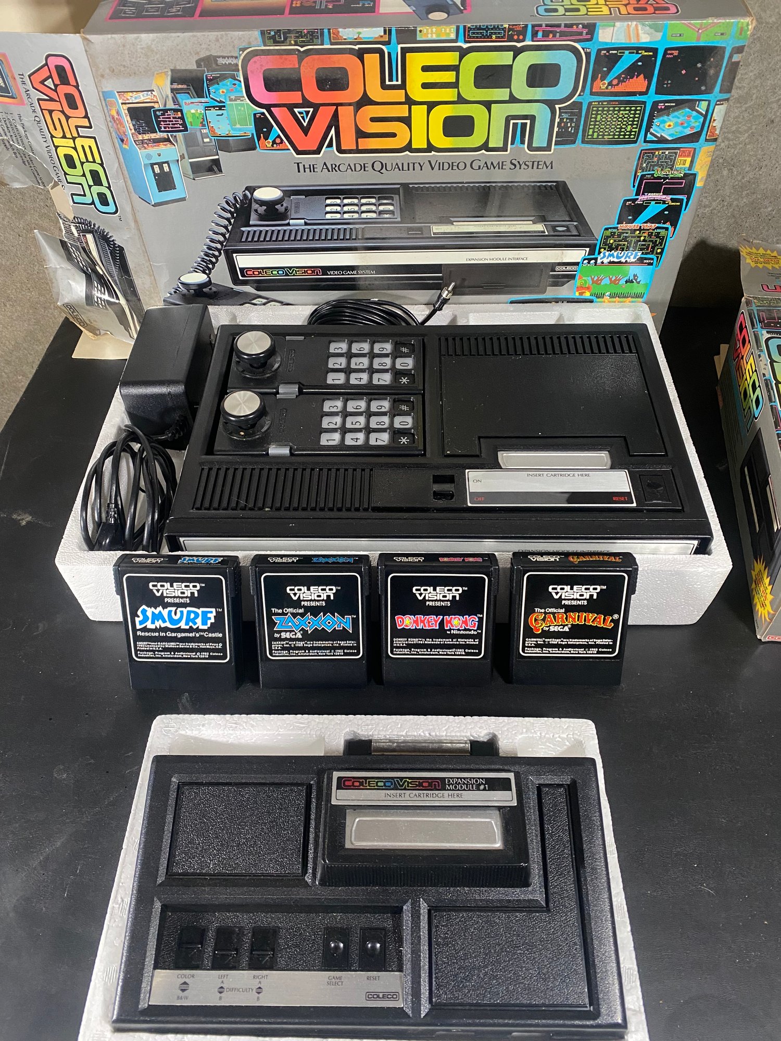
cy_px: 520
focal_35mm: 26
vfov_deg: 67.3
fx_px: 782
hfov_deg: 53.1
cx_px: 390
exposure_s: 1/60
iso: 320
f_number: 1.8
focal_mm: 4.25
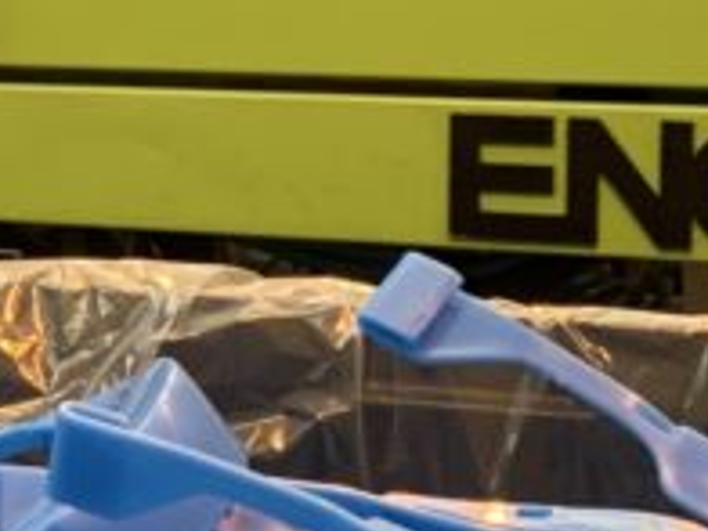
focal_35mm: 136
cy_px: 58
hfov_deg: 12.7
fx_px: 2782
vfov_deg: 10.8
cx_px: -719
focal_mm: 4.25
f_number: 1.8
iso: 64
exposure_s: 1/50
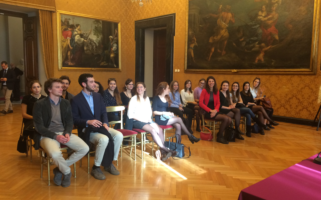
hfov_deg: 61.2
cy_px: 105
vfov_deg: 40.6
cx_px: 161
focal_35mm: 31
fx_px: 271
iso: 80
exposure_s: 1/33
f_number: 2.2
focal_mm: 4.15
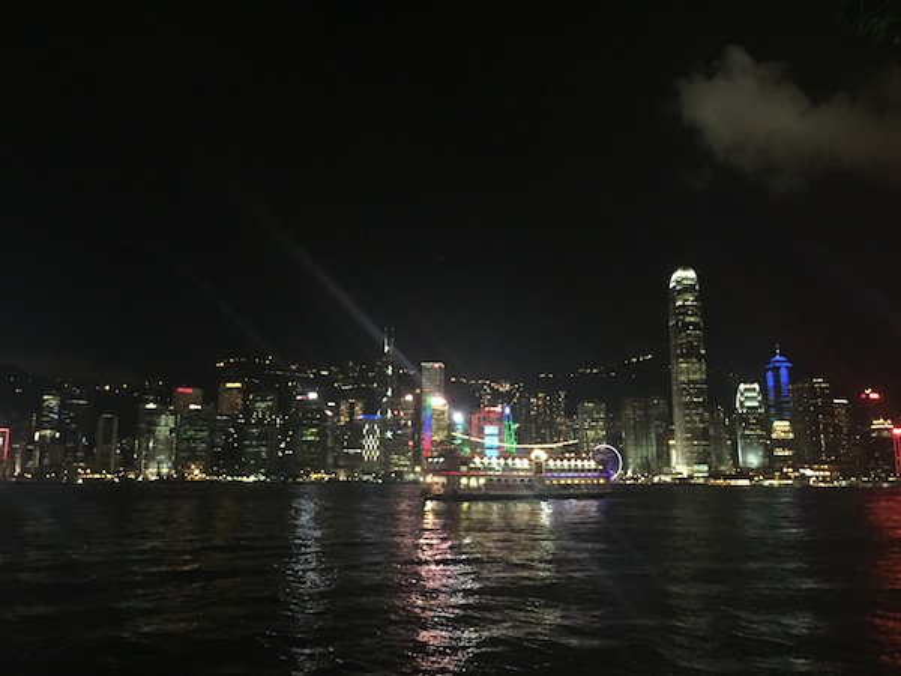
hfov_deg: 61.7
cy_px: 338
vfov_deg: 48.2
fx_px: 755
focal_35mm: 29
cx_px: 450
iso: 500
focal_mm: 4.15
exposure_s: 1/15
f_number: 2.2
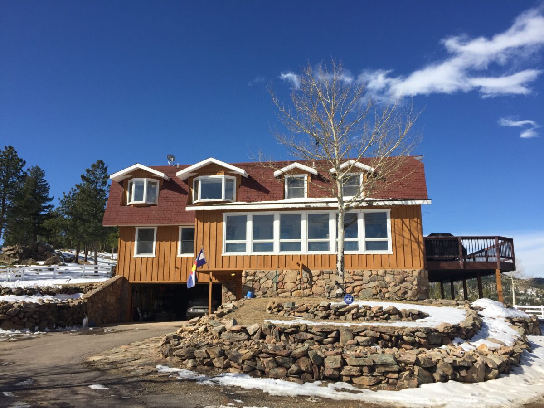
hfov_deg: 61.7
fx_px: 456
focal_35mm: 29
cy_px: 204
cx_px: 272
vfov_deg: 48.2
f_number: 2.2
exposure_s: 1/2639
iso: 32
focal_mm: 4.15
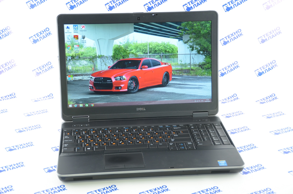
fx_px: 548
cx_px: 146
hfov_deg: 29.9
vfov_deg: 20.1
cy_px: 97
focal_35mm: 68
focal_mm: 45
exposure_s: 1/50
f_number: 4.5
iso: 640
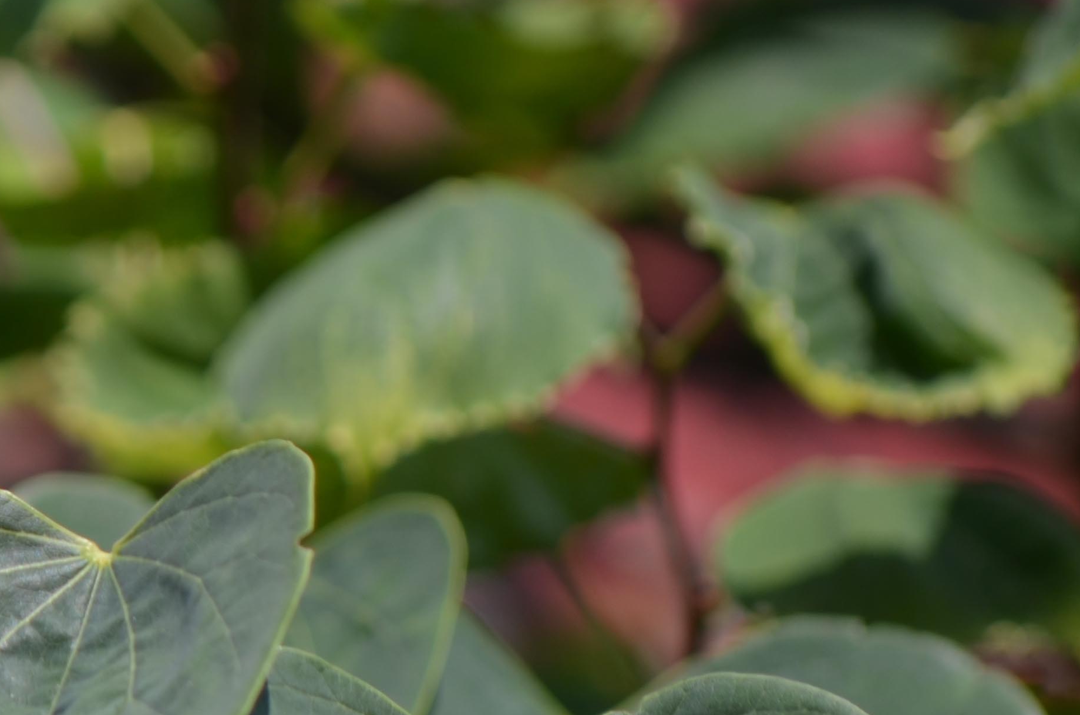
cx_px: -126
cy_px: 482
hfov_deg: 2.9
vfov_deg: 1.9
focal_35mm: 703
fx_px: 21056
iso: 100
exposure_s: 1/400
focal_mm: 175
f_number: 5.3
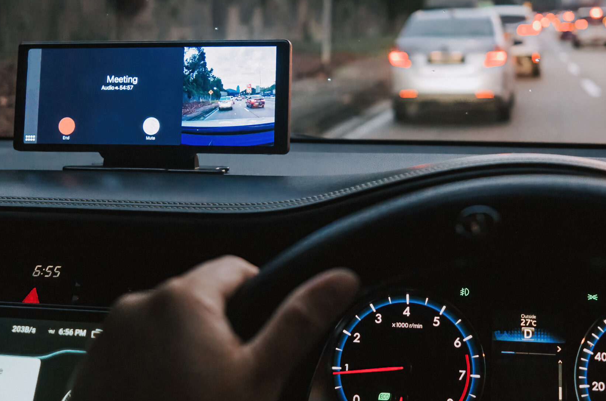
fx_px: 941
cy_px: 97
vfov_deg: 23.8
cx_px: 330
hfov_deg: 35.7
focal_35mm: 56
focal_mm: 24
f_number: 2.8
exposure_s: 1/320
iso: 3200
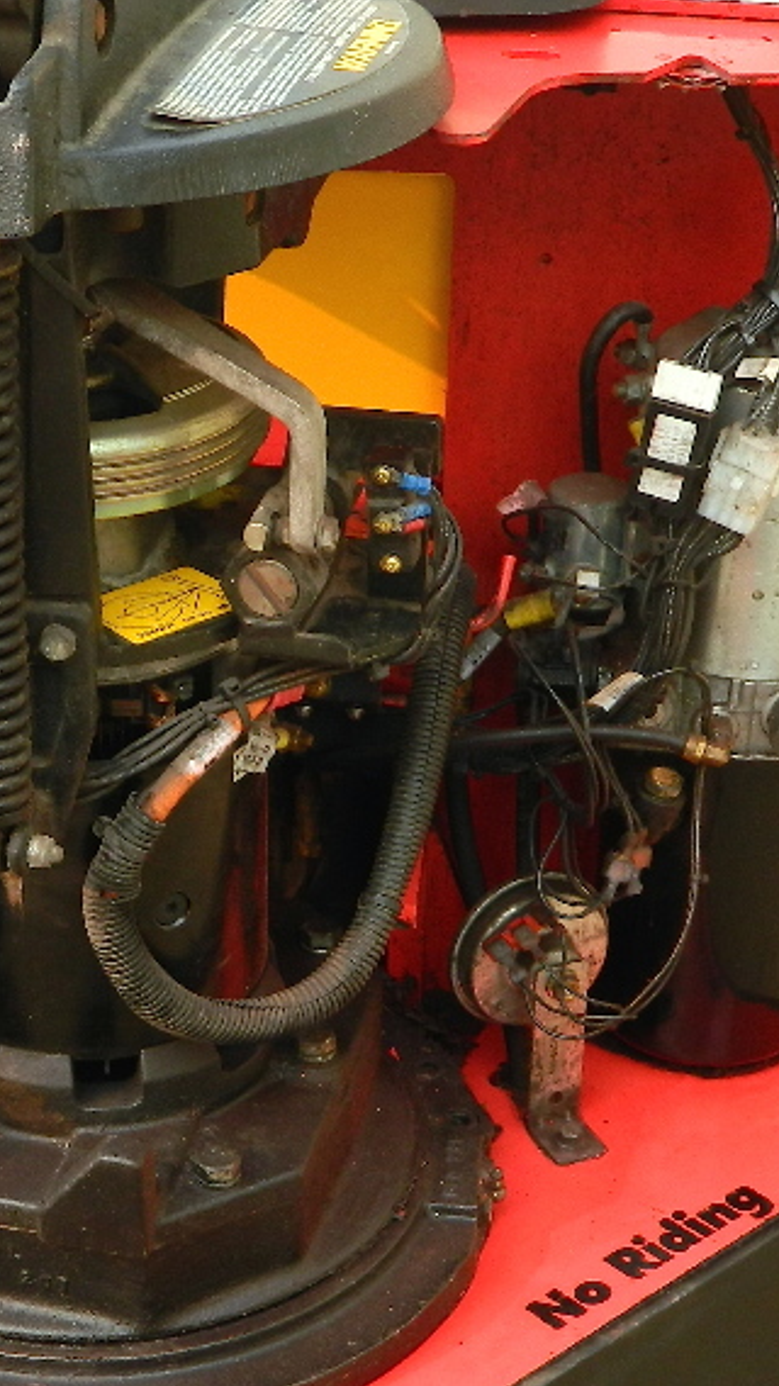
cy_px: 904
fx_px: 2791
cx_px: 93
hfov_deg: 15.7
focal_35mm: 76
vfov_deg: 27.7
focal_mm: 5.6
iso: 80
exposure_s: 1/125
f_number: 3.2
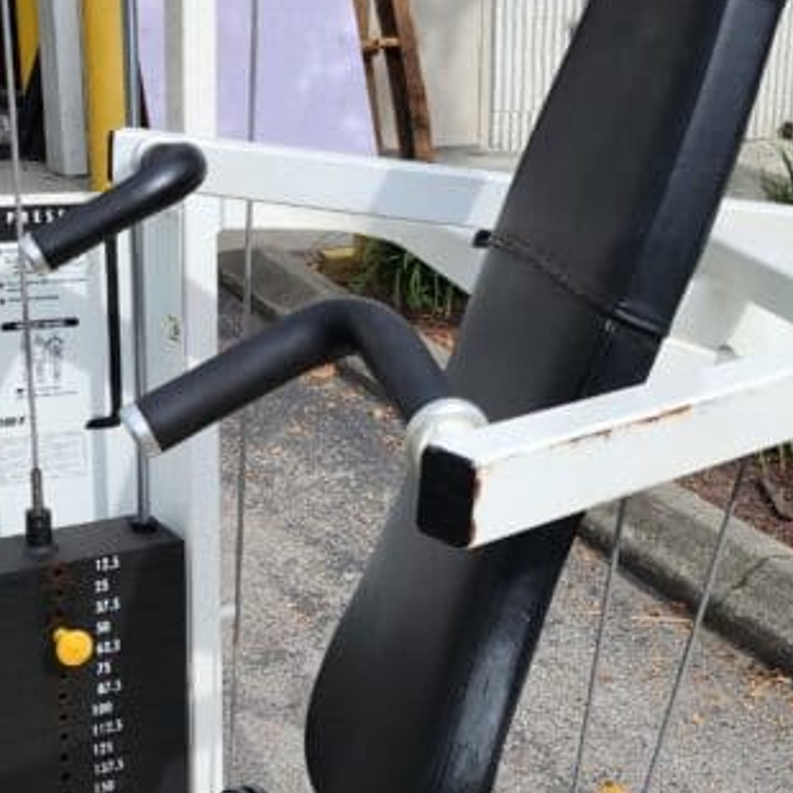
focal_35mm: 70
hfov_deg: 24.6
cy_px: 560
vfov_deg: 24.5
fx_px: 1814
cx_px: 489
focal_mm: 5
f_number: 1.8
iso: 50
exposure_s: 1/2378
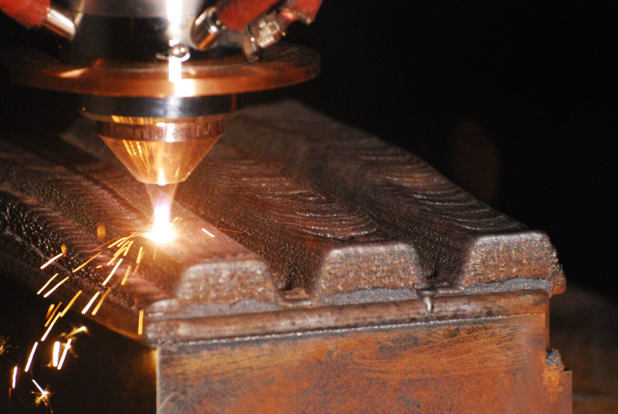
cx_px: 309
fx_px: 3996
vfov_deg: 5.9
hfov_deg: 8.8
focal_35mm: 232
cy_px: 207
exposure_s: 1/60
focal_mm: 155
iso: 1600
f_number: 5
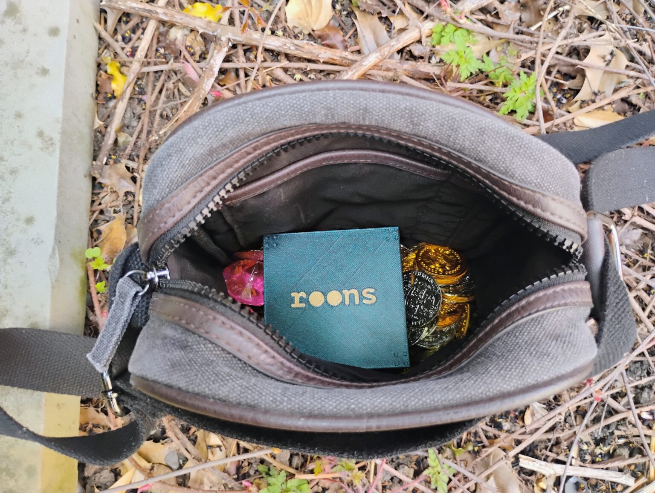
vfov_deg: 49.9
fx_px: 531
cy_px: 246
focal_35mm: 28
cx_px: 328
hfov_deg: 63.4
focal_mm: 4.26
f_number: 1.8
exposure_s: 1/50
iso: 288
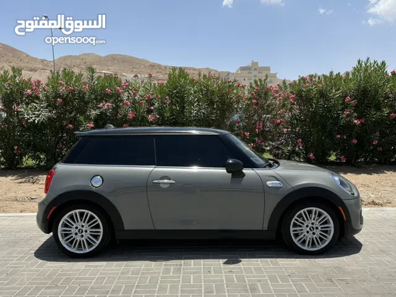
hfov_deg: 71.6
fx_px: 275
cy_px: 148
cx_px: 198
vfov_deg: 56.8
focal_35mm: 24
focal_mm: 6.86
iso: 80
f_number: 1.78
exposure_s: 1/5525
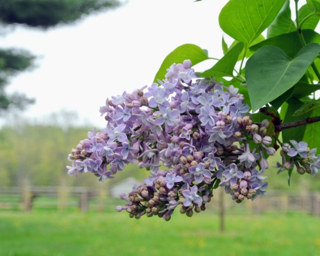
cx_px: 193
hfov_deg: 27.8
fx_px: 644
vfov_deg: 22.5
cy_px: 127
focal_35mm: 68
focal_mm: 21.9
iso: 100
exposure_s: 1/200
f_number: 5
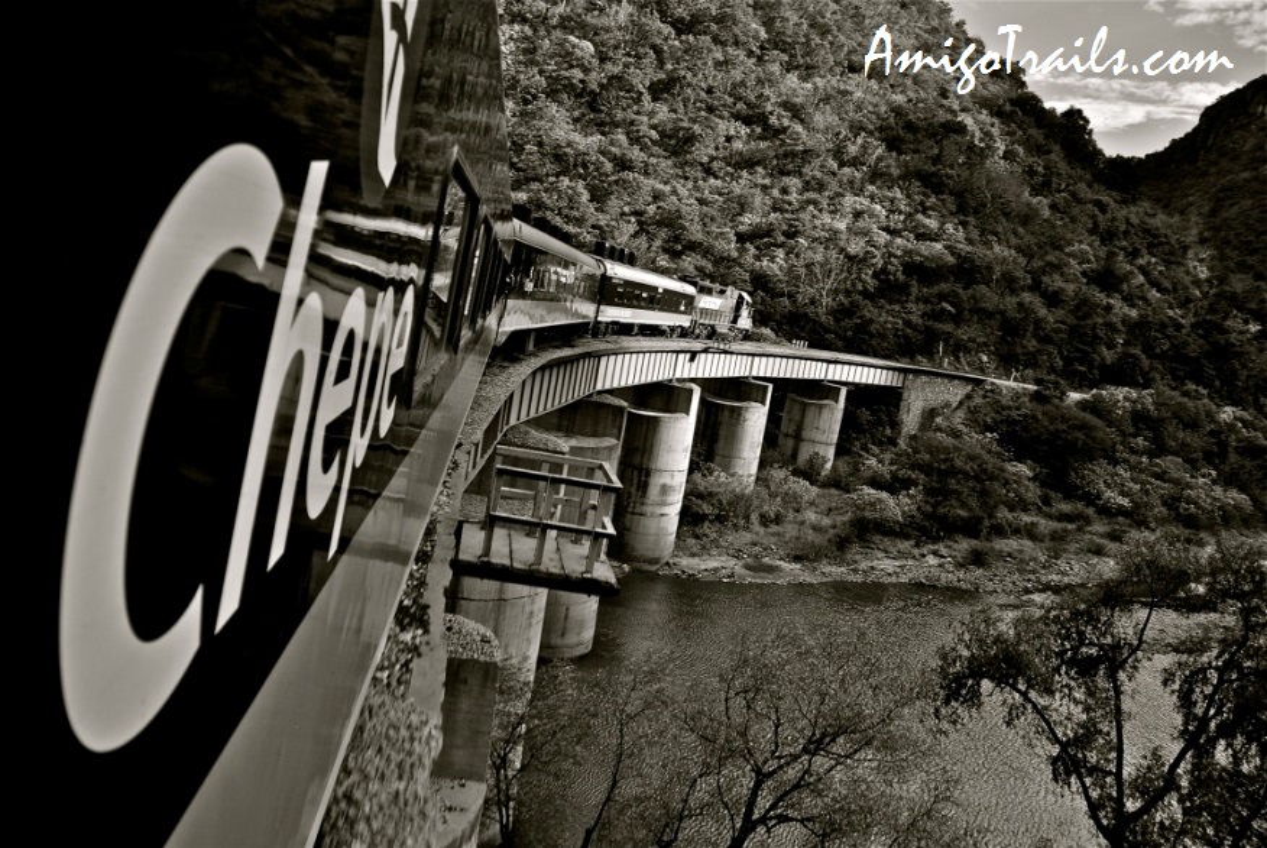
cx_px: 634
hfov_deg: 67.3
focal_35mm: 27
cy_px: 424
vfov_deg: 48.0
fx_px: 951
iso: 100
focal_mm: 18
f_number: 3.5
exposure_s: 1/160
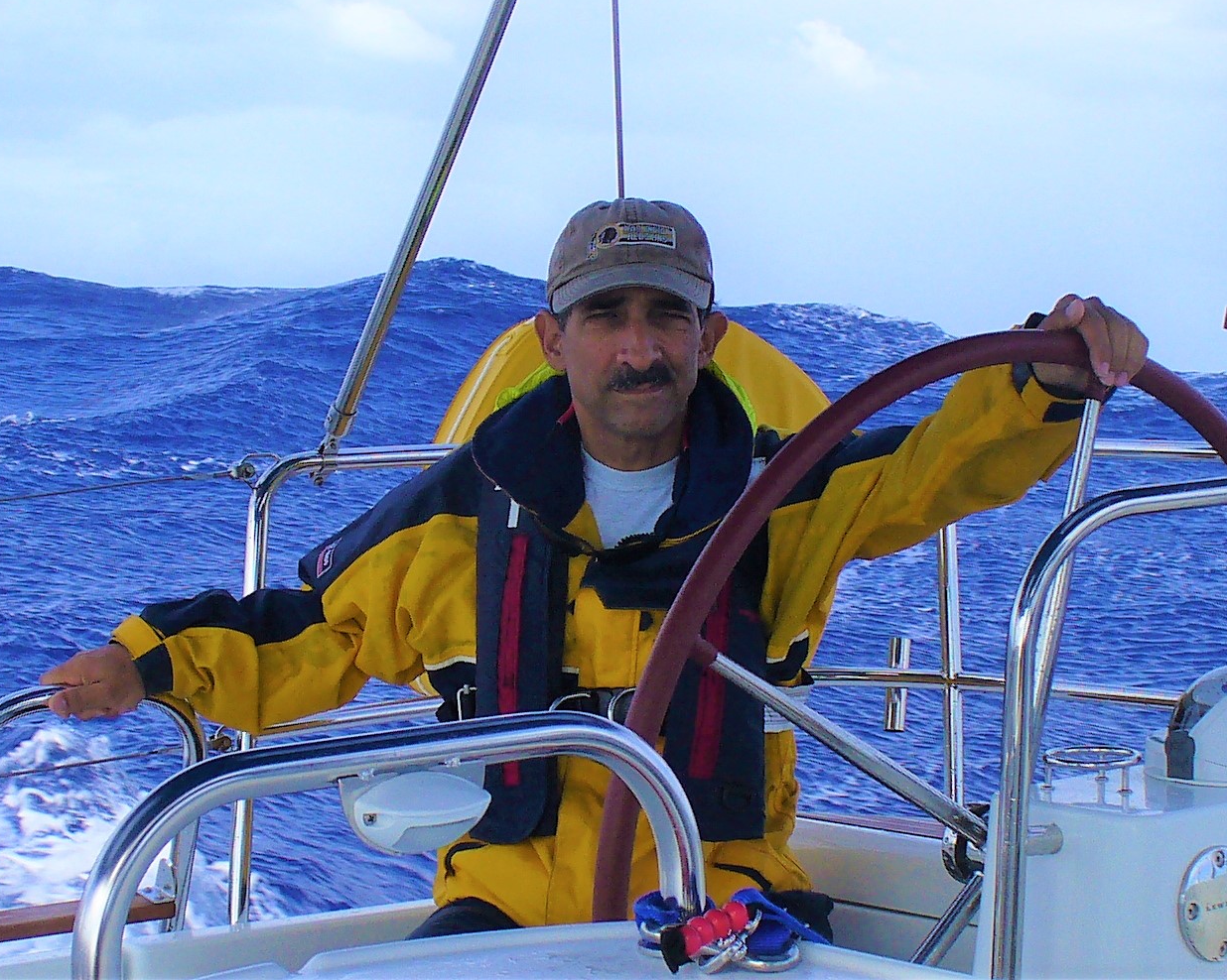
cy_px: 485
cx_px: 618
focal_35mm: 39
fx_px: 1416
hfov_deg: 46.9
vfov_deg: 38.2
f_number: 5.6
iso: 80
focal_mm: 6.1
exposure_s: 1/250
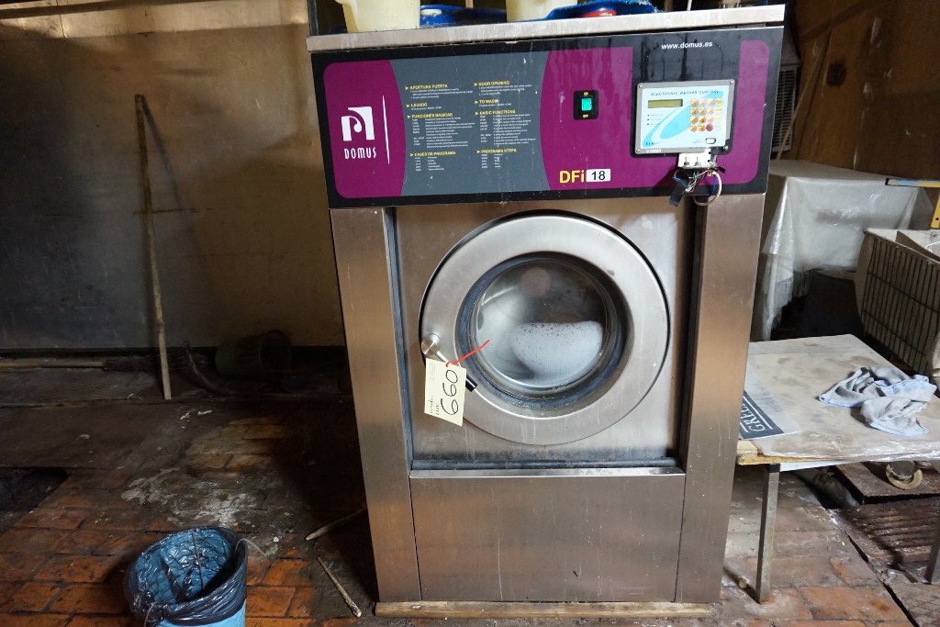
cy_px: 314
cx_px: 470
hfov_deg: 73.7
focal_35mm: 24
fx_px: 627
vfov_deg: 53.1
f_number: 3.5
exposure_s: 1/15
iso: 3200
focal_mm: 16
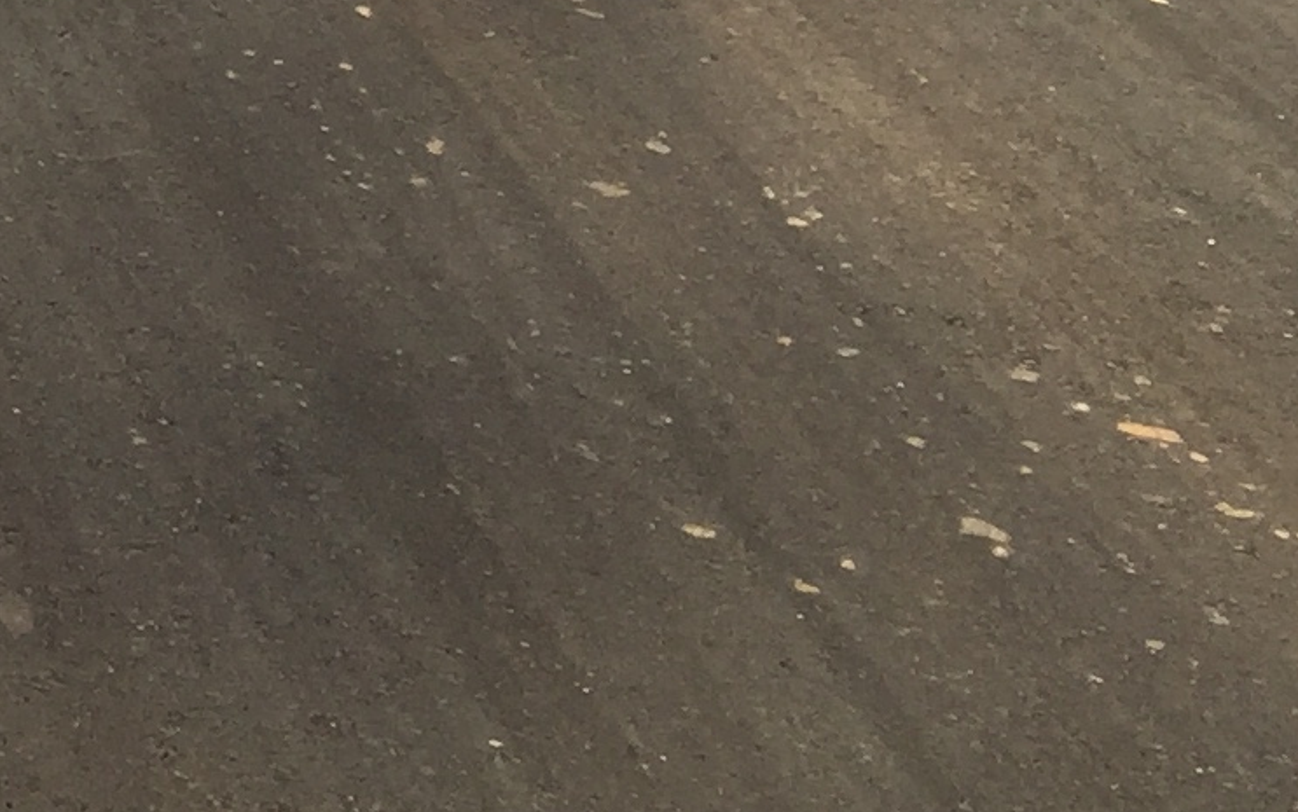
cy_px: -1067
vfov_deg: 8.9
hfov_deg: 13.7
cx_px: -1104
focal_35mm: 135
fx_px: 4777
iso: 32
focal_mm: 4.15
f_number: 2.2
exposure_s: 1/1721
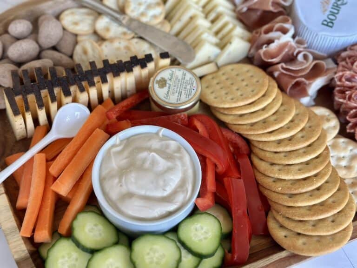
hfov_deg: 39.7
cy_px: 134
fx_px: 495
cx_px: 178
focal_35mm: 48
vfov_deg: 30.3
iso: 160
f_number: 1.78
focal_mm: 6.86
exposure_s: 1/60
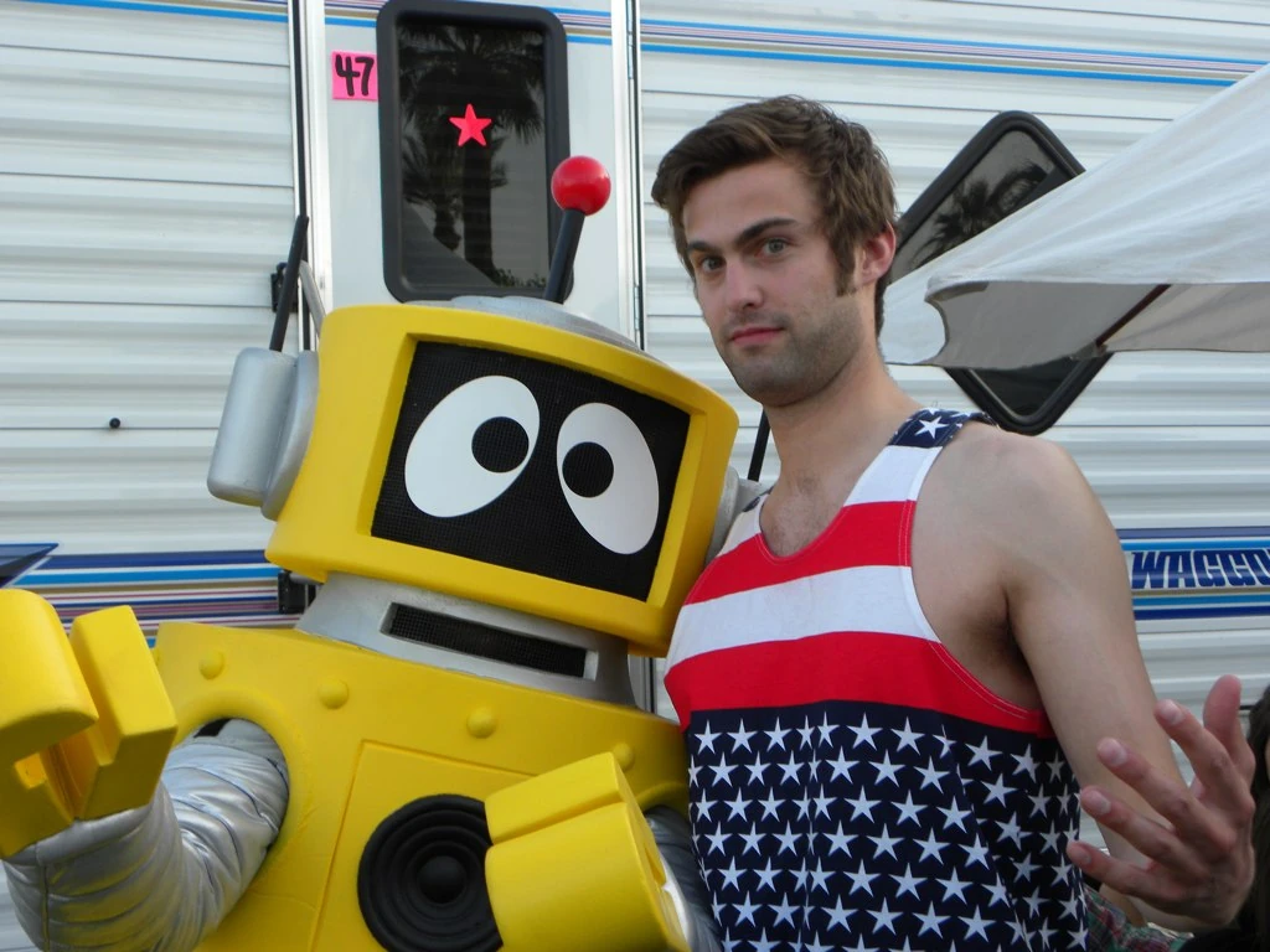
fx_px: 1908
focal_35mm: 52
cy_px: 476
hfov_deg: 36.8
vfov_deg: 28.0
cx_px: 635
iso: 64
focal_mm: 9.2
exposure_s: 1/130
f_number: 4
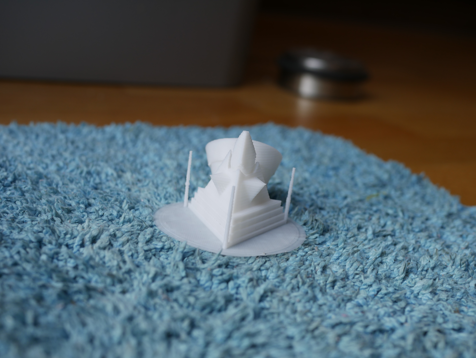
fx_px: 688
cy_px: 179
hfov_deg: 38.2
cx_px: 238
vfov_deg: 29.1
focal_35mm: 50
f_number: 3.2
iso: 200
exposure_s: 1/320
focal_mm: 25
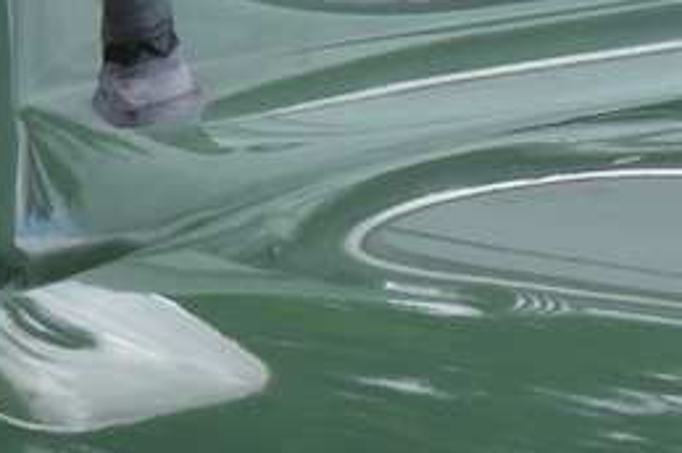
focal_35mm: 673
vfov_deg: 2.0
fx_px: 12733
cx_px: -13
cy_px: 1160
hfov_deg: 3.1
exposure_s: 1/500
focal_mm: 58
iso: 360
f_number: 8
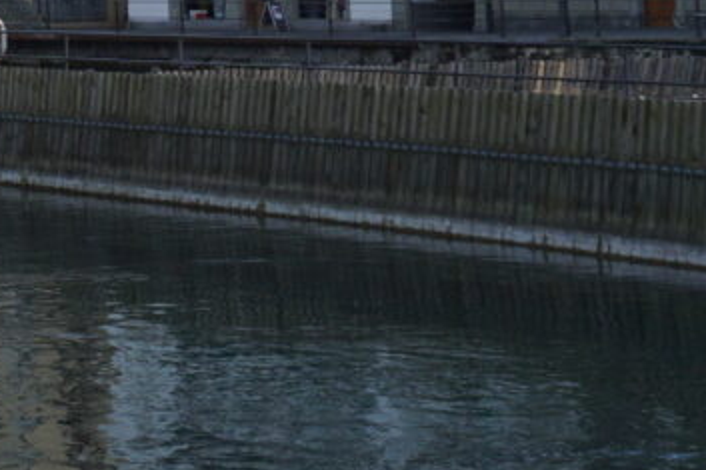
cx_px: -702
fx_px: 3198
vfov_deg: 8.2
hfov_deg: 11.4
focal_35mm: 163
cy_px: -326
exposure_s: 1/250
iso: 100
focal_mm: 25
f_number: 8
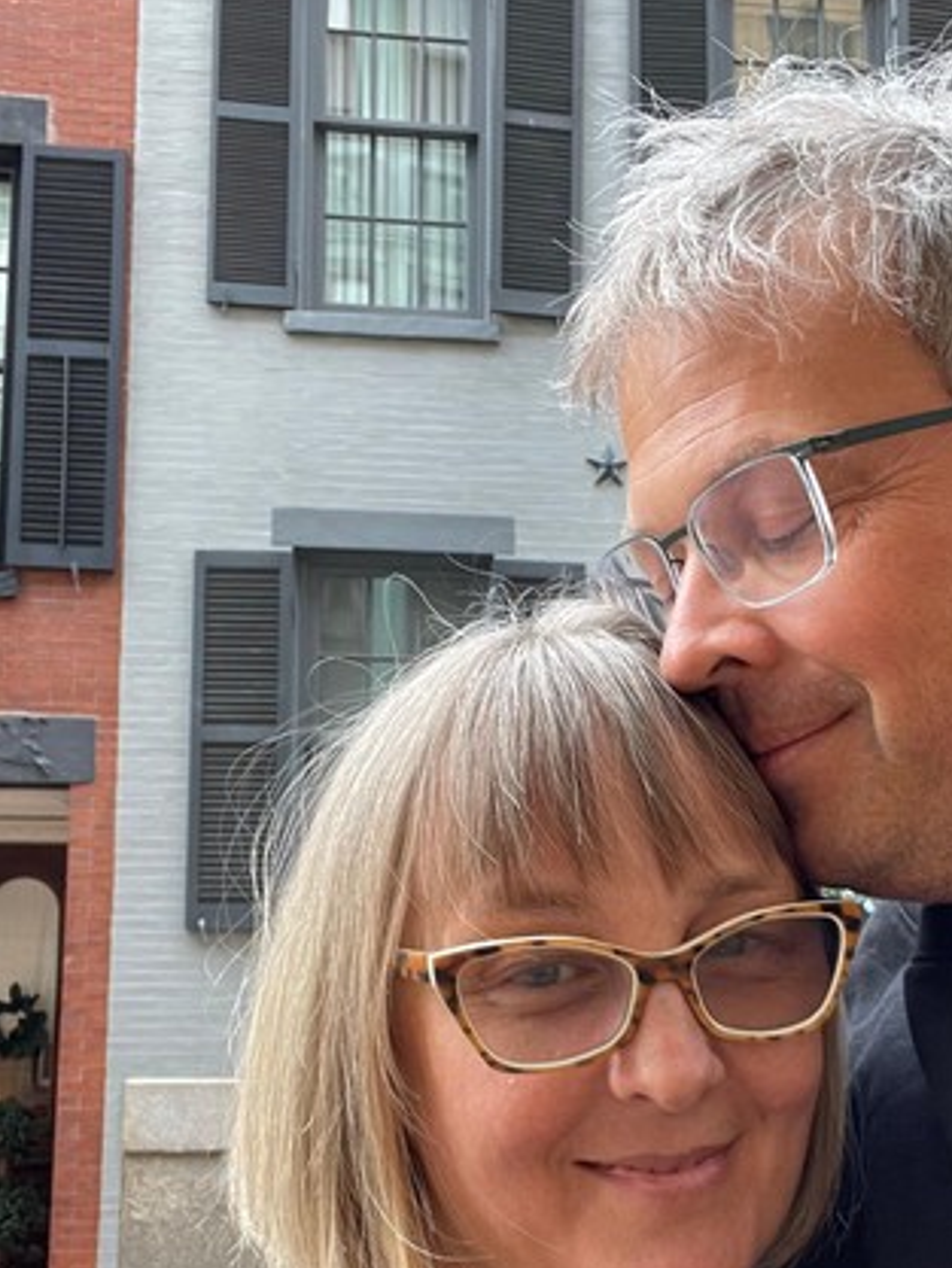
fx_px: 1686
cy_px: 848
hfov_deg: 31.3
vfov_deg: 40.7
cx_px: 630
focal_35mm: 46
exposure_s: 1/69
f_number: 2.2
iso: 100
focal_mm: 2.71
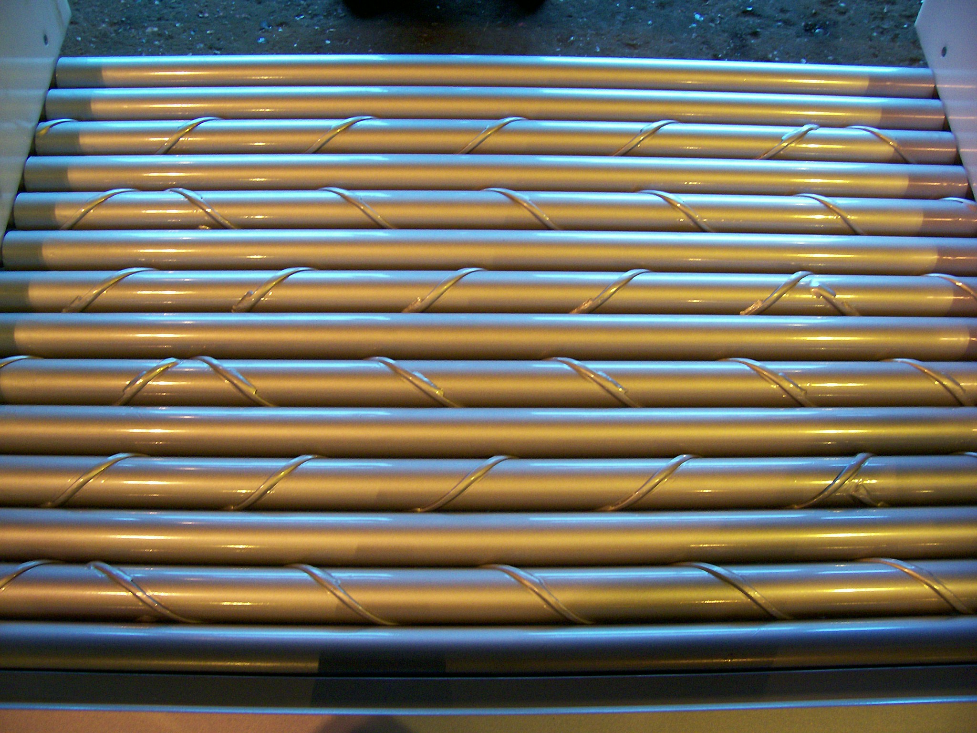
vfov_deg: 41.8
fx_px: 960
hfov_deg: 54.0
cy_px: 366
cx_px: 488
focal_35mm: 34
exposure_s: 1/30.2
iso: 160
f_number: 2.7
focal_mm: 5.6
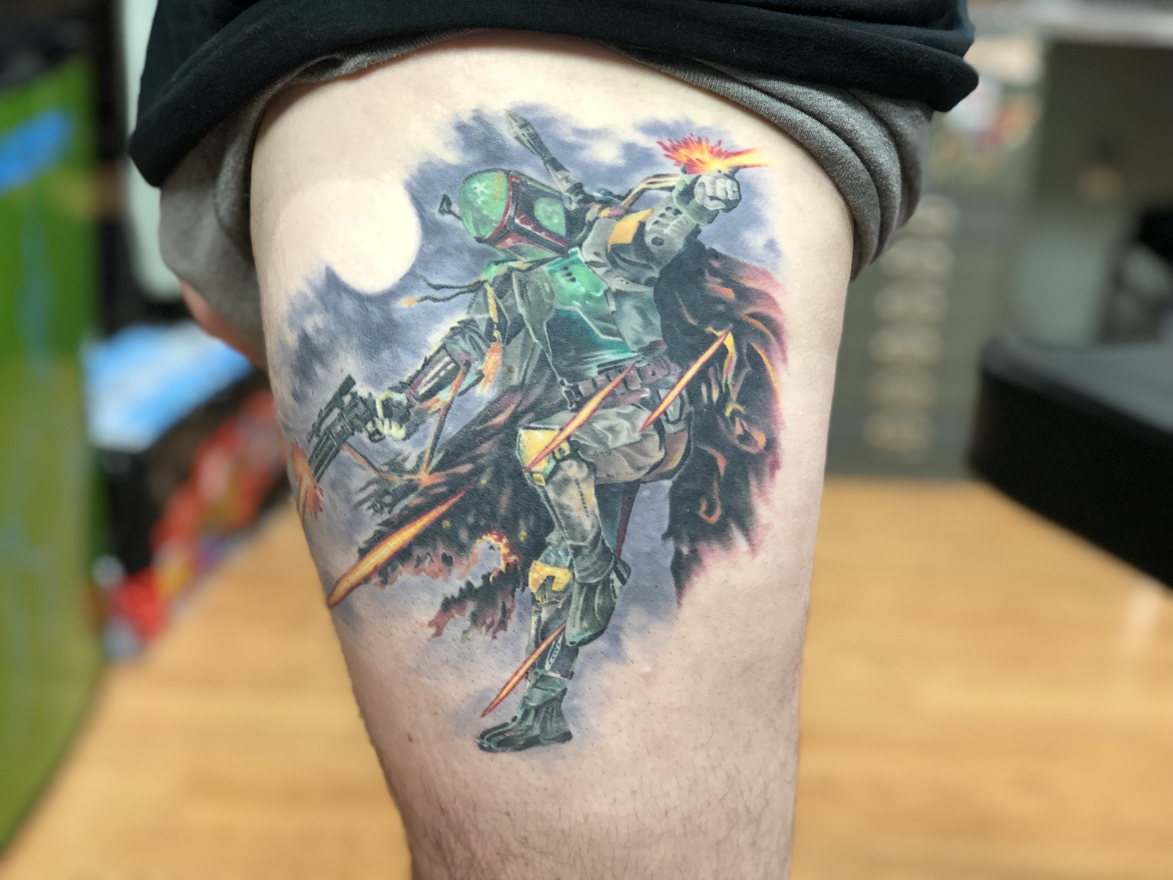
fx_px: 1762
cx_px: 586
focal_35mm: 52
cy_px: 440
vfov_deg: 28.0
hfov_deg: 36.8
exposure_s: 1/40
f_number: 2.4
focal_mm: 6
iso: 125
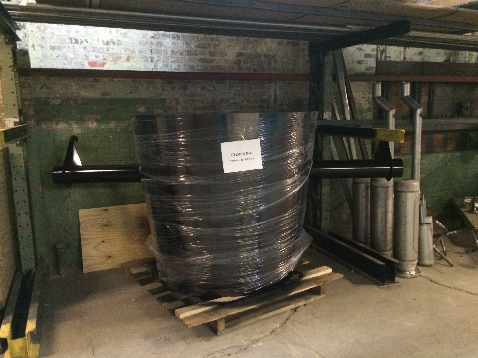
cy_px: 179
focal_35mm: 29
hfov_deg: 61.7
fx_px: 400
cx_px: 239
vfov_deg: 48.2
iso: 500
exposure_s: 1/15
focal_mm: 4.15
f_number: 2.2
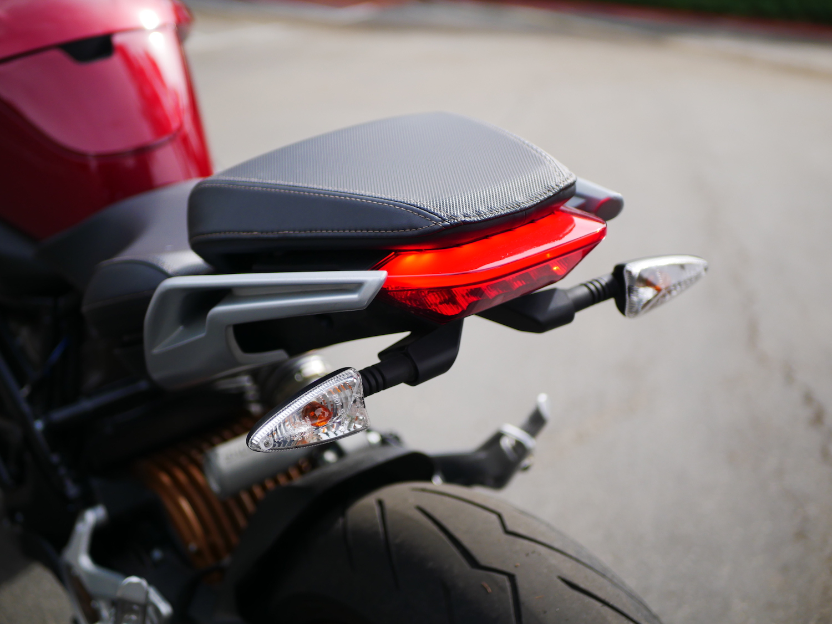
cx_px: 416
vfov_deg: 29.1
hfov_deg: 38.2
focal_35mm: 50
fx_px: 1202
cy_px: 312
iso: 200
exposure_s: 1/4000
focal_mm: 25
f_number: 1.7
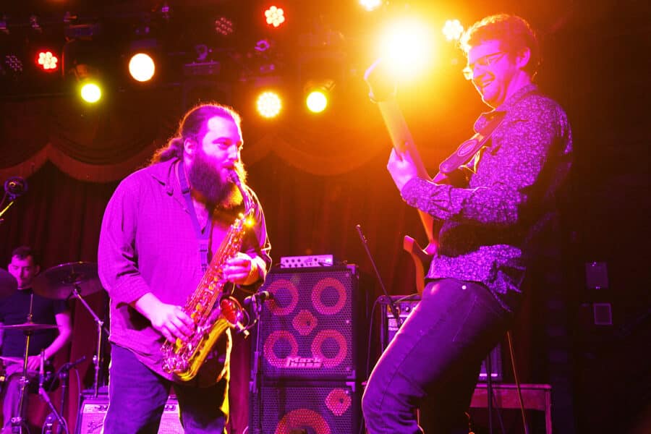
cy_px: 217
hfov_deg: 46.4
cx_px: 326
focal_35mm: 42
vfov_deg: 31.9
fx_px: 759
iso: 1600
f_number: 4
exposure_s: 1/100
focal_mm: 42
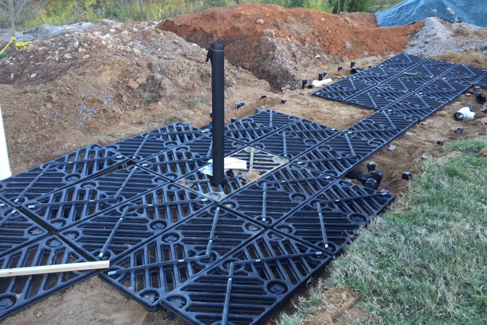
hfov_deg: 55.8
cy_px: 124
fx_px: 460
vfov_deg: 38.6
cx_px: 249
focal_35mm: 34
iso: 32
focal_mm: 4.15
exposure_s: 1/60
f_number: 2.2
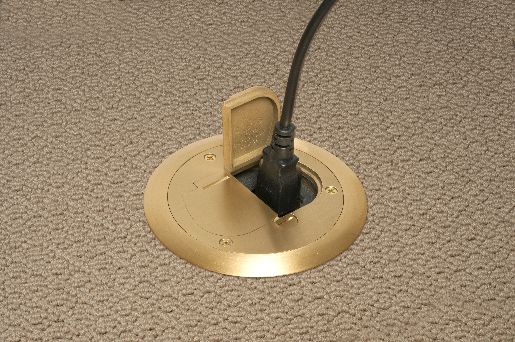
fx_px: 1286
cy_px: 171
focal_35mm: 90
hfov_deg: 22.6
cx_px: 258
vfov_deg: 15.2
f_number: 32
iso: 200
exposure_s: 1/100
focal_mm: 60
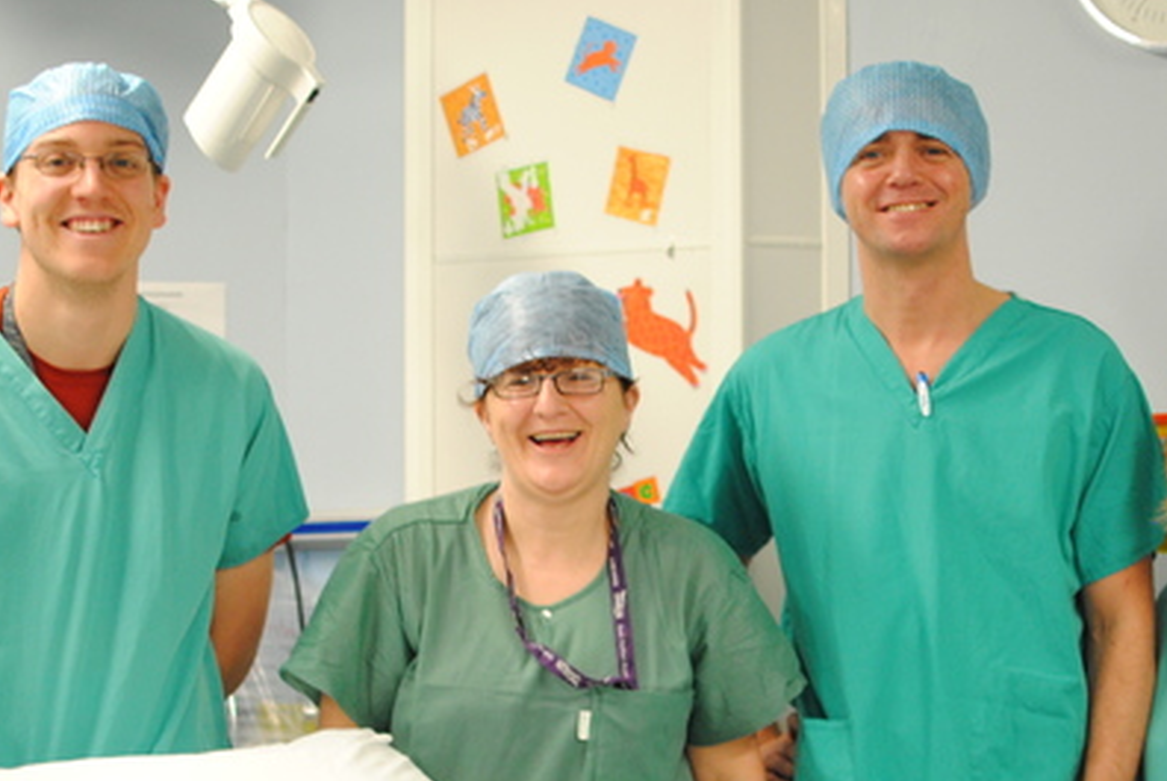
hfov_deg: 19.2
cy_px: 660
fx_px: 3440
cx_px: 645
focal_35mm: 106
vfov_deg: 12.9
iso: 400
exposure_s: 1/80
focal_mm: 35
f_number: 1.8
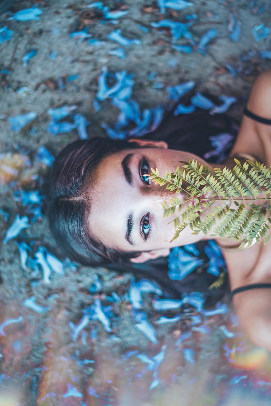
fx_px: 564
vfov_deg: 39.6
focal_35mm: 50
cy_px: 203
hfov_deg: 27.0
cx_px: 136
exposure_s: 1/800
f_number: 1.4
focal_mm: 50
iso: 200
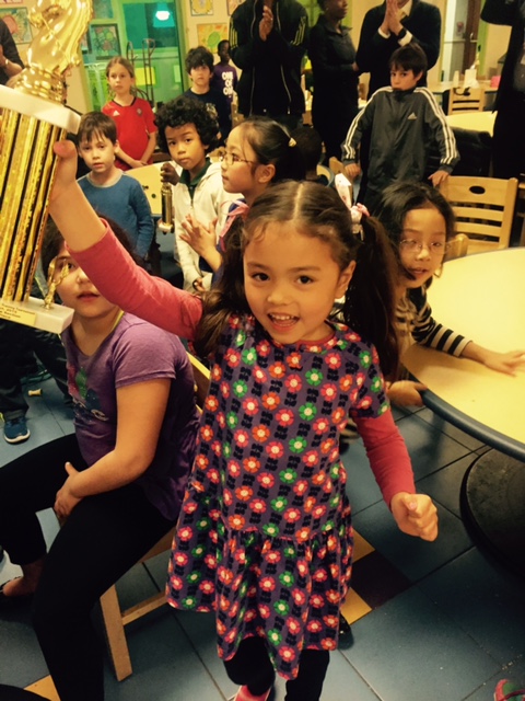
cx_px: 262
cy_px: 350
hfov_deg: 48.2
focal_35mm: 29
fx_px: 586
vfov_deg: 61.7
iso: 250
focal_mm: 4.15
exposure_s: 1/30
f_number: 2.2
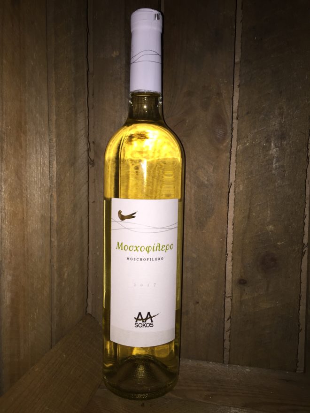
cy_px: 206
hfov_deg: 48.2
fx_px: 346
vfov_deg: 61.7
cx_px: 155
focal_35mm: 29
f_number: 2.2
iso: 32
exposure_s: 1/54
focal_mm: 4.15
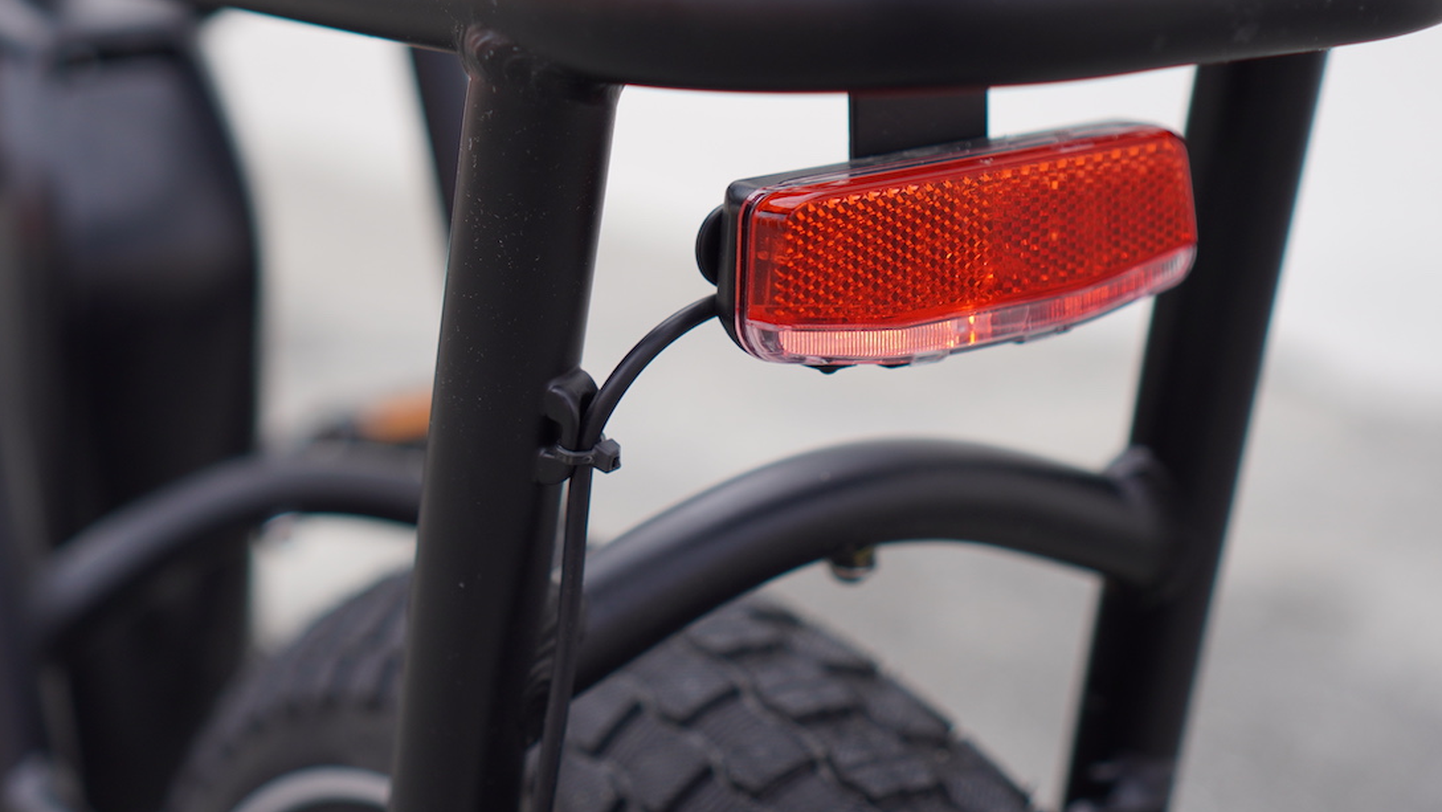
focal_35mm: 71
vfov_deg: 17.0
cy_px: 271
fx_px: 2703
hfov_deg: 29.8
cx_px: 636
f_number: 2.2
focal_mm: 35
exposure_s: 1/1000
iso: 100
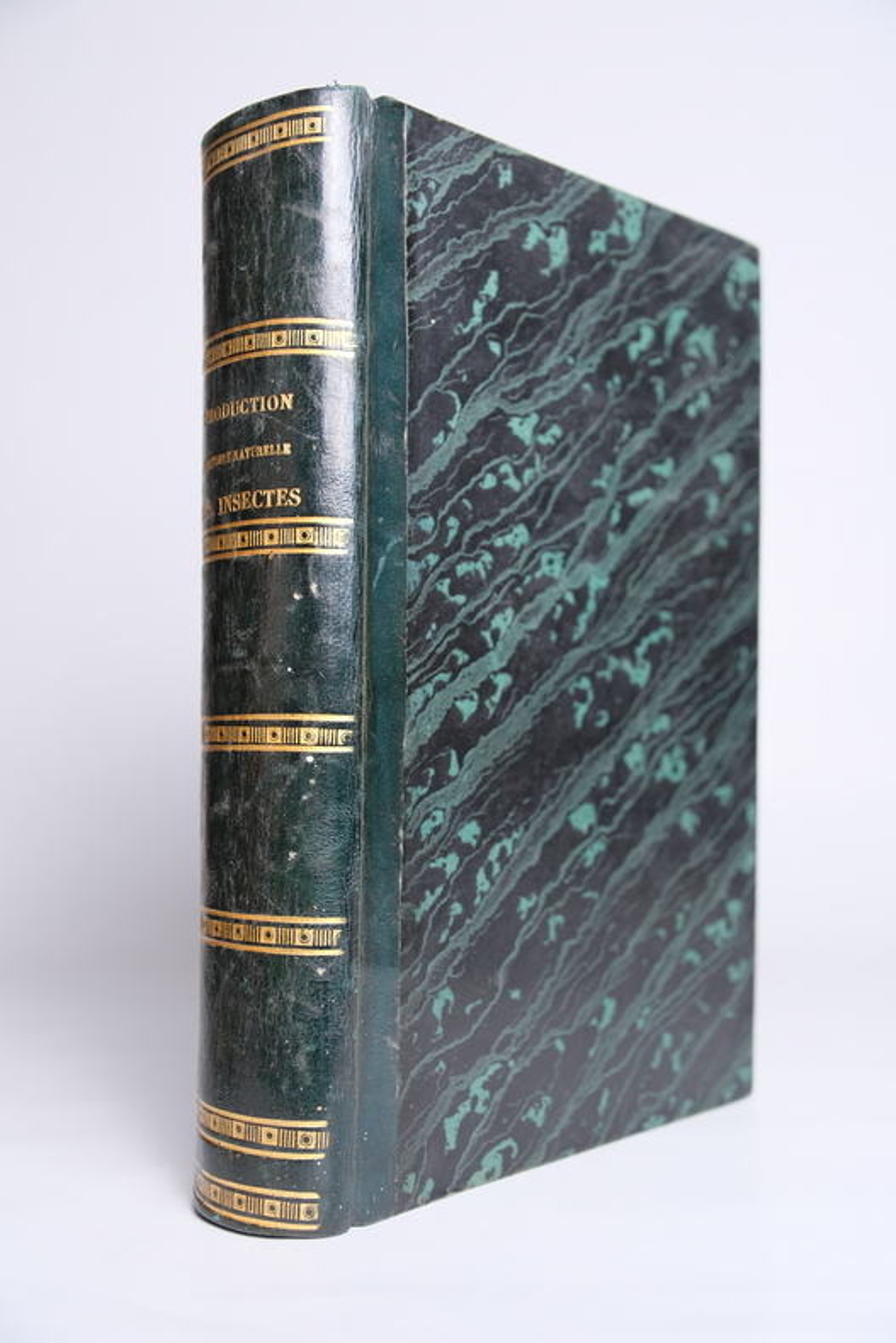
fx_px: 1306
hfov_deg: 37.9
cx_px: 448
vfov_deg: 54.4
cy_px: 672
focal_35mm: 35
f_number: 4
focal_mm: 23.4
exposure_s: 1/100
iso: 800
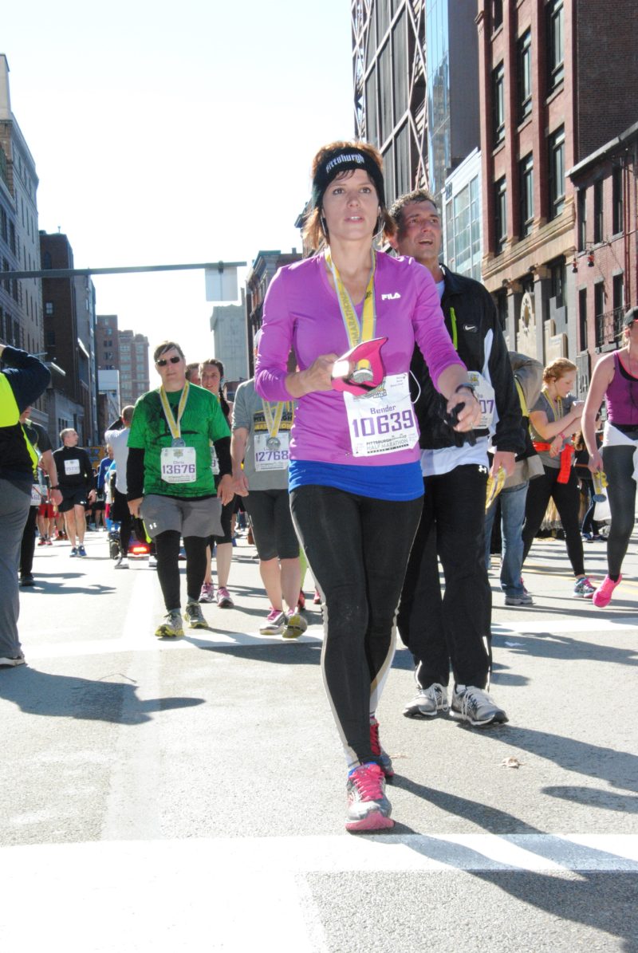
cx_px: 319
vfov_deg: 33.4
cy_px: 476
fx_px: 1590
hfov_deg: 22.7
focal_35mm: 60
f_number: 20
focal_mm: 40
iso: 800
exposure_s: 1/125
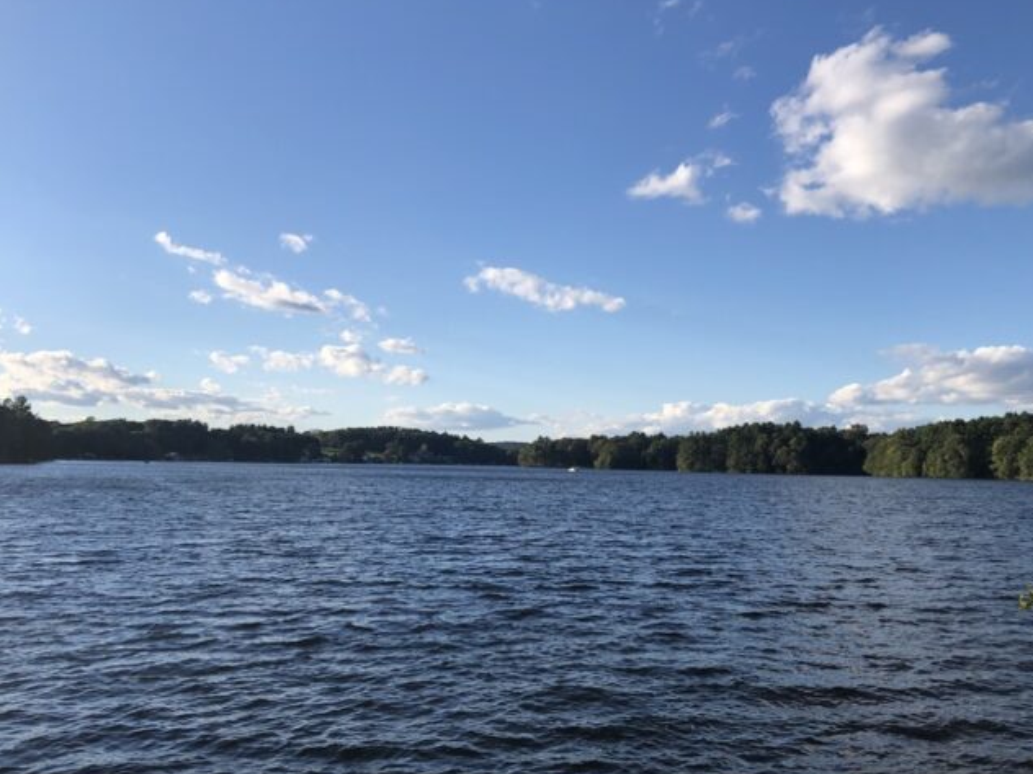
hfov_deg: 53.9
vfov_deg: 41.8
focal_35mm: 34
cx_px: 495
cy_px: 400
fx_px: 1015
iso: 20
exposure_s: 1/2000
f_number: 1.8
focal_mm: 3.99
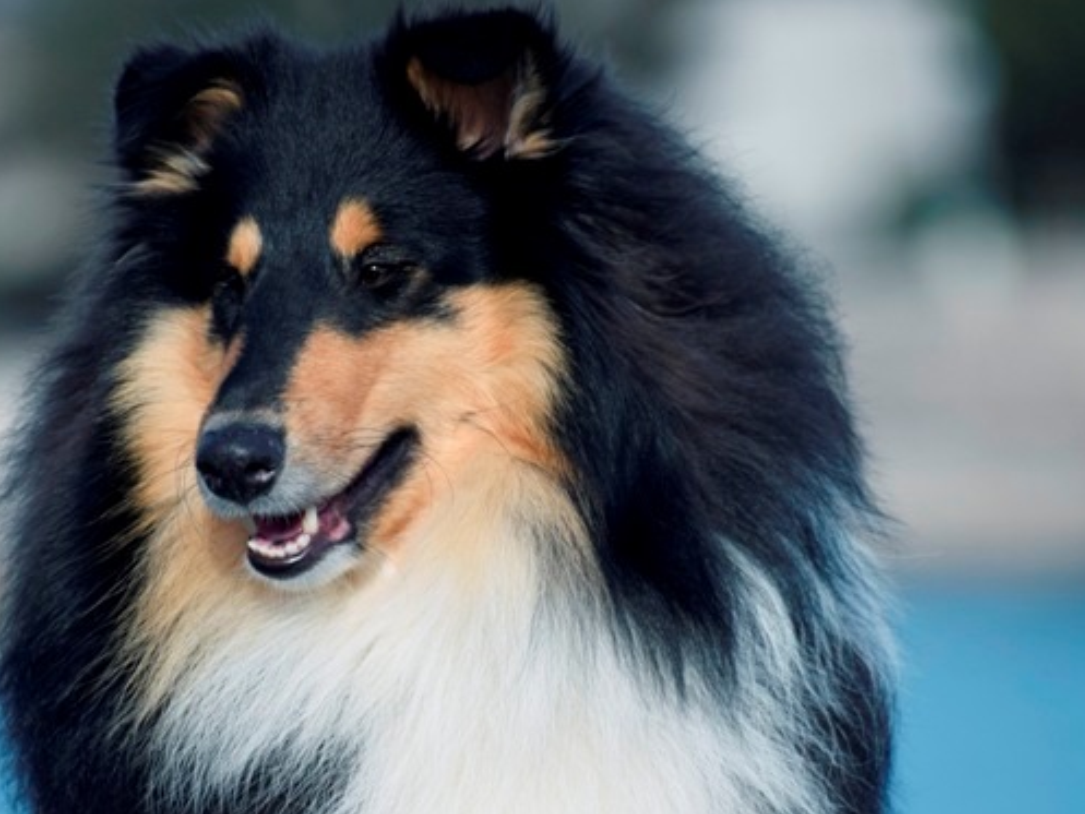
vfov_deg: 3.1
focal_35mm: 483
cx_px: 476
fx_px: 15143
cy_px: 379
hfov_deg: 4.1
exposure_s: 1/1600
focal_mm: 260
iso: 400
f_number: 5.6
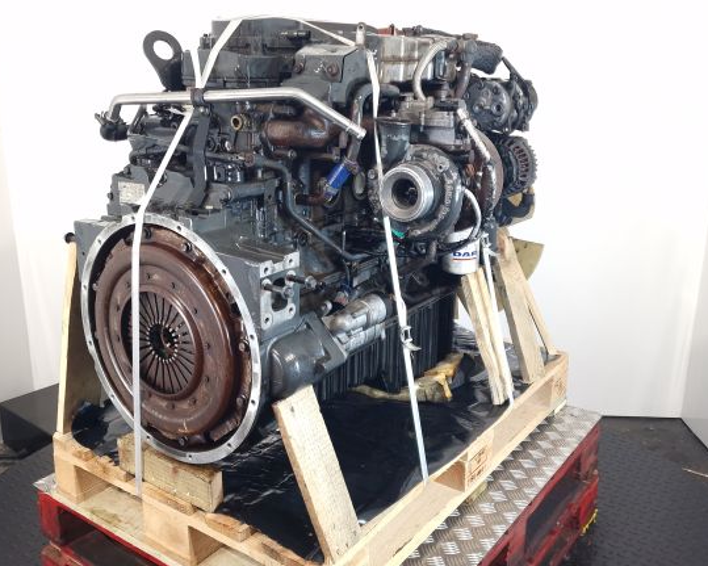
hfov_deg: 68.1
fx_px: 524
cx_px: 340
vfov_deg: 56.8
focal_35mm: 25
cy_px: 273
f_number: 1.8
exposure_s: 1/50
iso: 125
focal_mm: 6.4
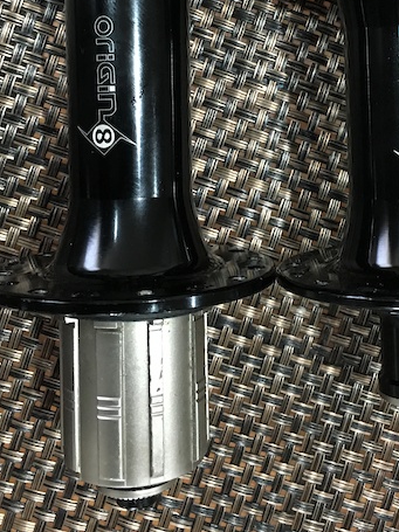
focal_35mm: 51
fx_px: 784
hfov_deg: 28.4
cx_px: 248
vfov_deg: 36.6
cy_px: 132
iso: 200
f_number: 2.2
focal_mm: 4.15
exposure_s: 1/15
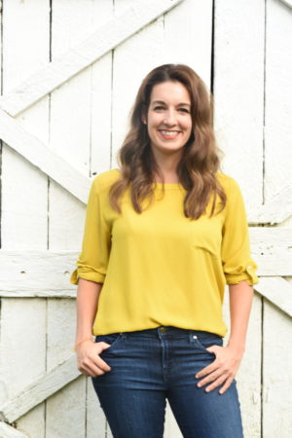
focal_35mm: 85
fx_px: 1034
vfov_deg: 23.9
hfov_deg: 16.1
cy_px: 219
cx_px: 146
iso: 500
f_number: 8
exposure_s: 1/60
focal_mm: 85
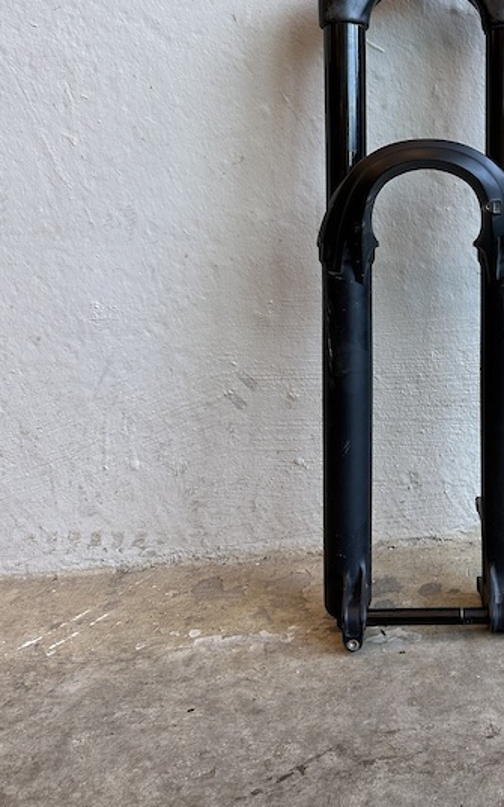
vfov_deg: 50.9
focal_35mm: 38
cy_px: 291
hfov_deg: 32.1
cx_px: 442
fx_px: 835
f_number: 1.78
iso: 160
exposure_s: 1/120
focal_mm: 6.86
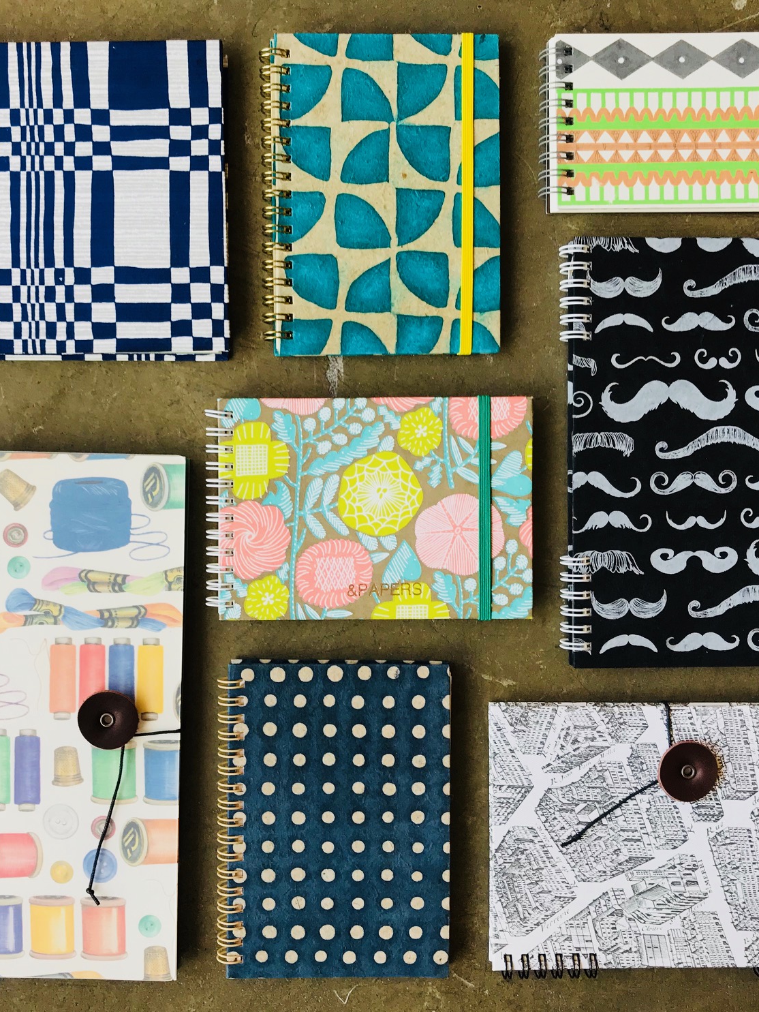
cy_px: 504
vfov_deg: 49.0
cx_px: 322
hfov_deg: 37.6
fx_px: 1111
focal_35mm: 38
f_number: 1.8
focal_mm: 3.99
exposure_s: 1/60
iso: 32
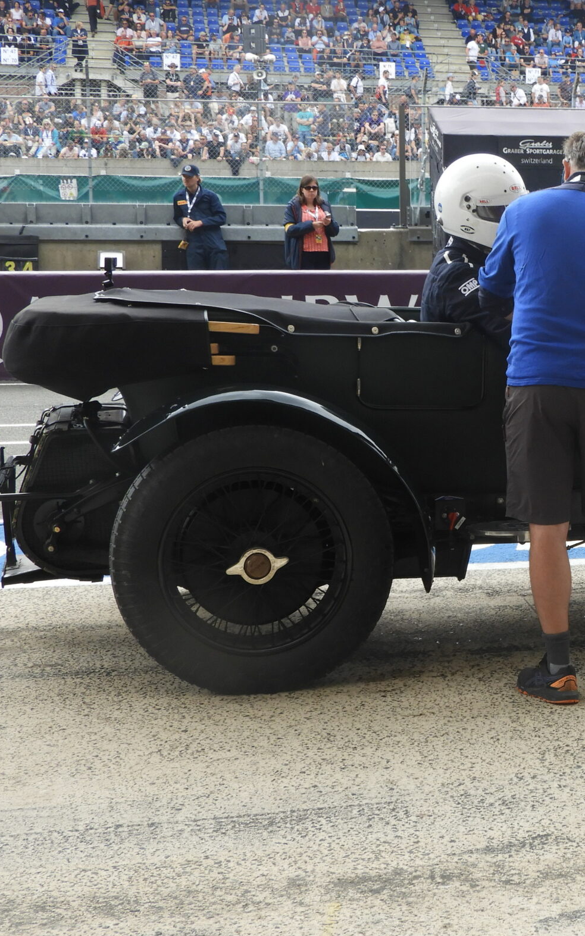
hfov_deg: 18.3
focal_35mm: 69
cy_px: 500
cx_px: 614
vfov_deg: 29.8
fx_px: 1760
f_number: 3.8
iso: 100
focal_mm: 7.2
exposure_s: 1/250
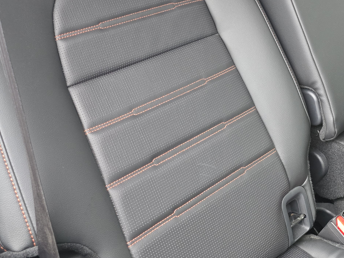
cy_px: 13
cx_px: 246
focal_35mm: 49
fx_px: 487
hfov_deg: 38.2
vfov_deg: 28.2
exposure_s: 1/120
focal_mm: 6.3
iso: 640
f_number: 1.7
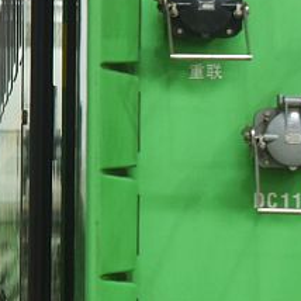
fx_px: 3276
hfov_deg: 5.1
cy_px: 25
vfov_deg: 5.3
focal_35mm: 333
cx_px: -460
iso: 1250
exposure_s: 1/125
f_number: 5.6
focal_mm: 70
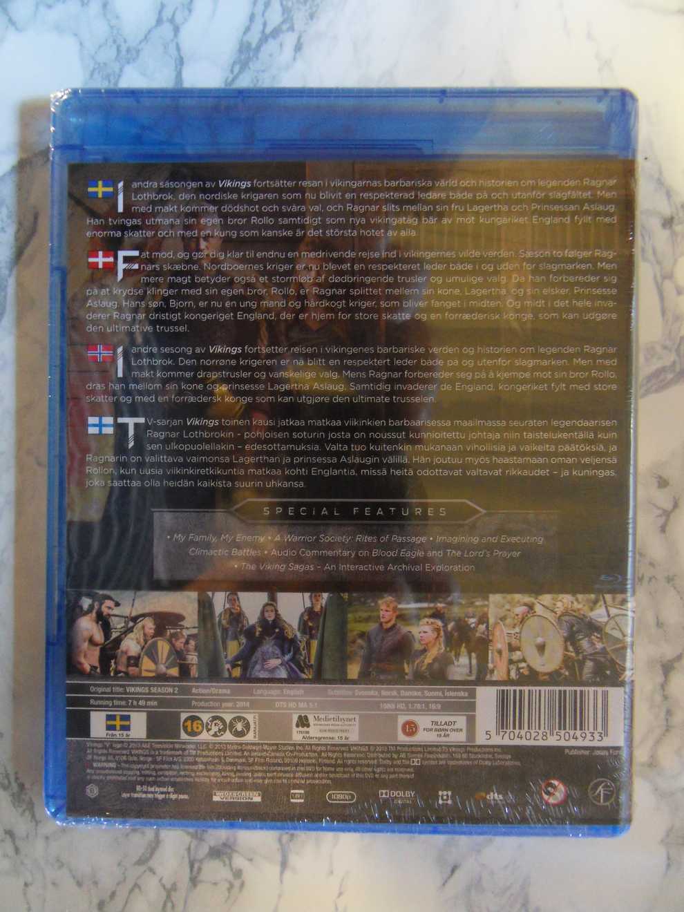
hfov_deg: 56.8
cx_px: 342
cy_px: 456
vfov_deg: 71.6
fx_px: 632
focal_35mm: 24
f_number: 3.3
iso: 400
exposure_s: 1/10
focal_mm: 4.2
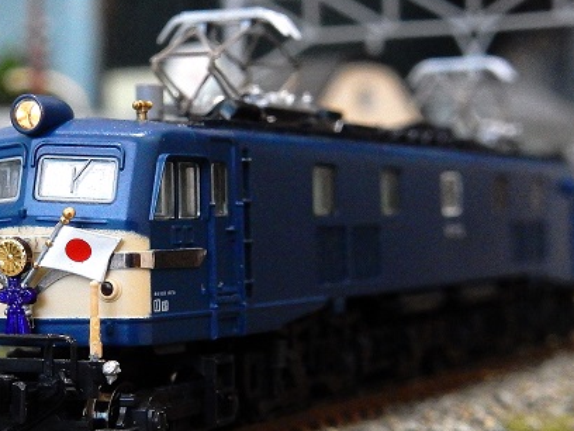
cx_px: 210
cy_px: 239
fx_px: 1708
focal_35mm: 103
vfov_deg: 14.4
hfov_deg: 19.0
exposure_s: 1/25
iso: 800
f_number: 4.5
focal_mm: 10.7
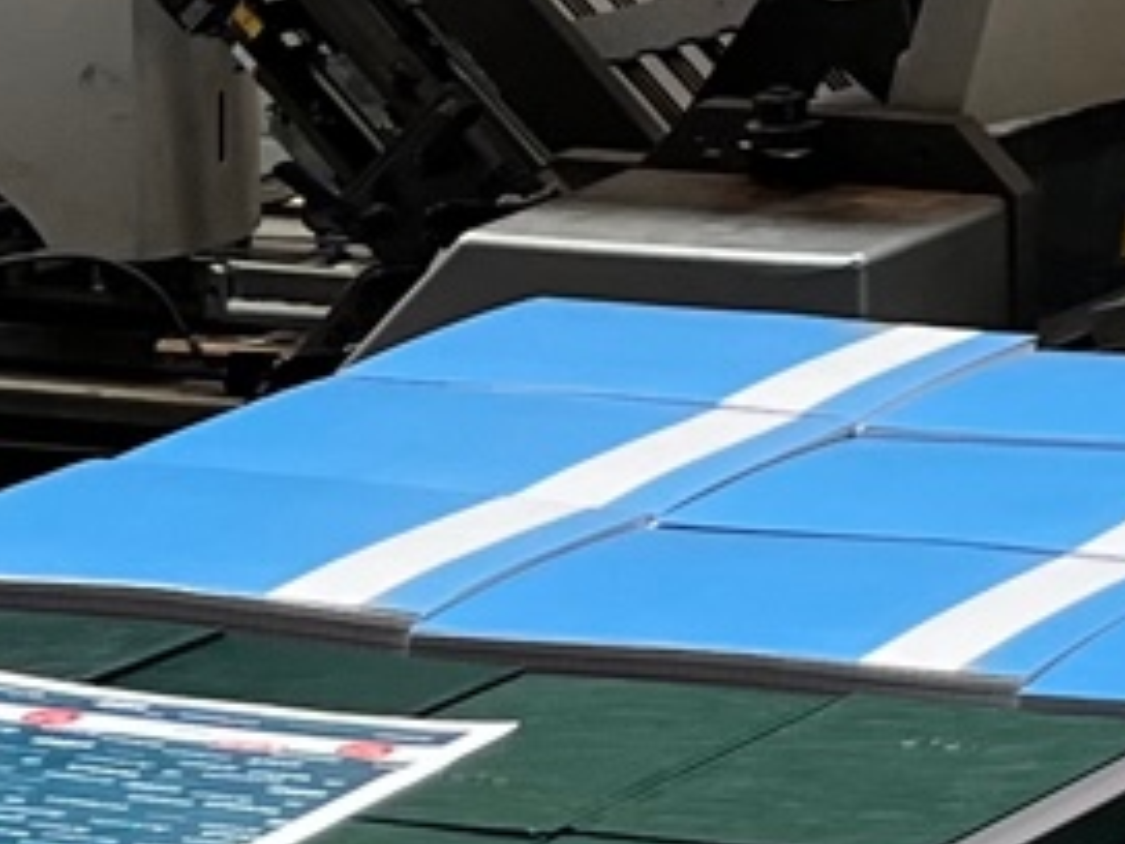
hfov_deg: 9.3
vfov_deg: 7.6
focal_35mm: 193
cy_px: -285
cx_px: 2577
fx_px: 6272
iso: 100
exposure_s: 1/100
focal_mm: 5.1
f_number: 1.6
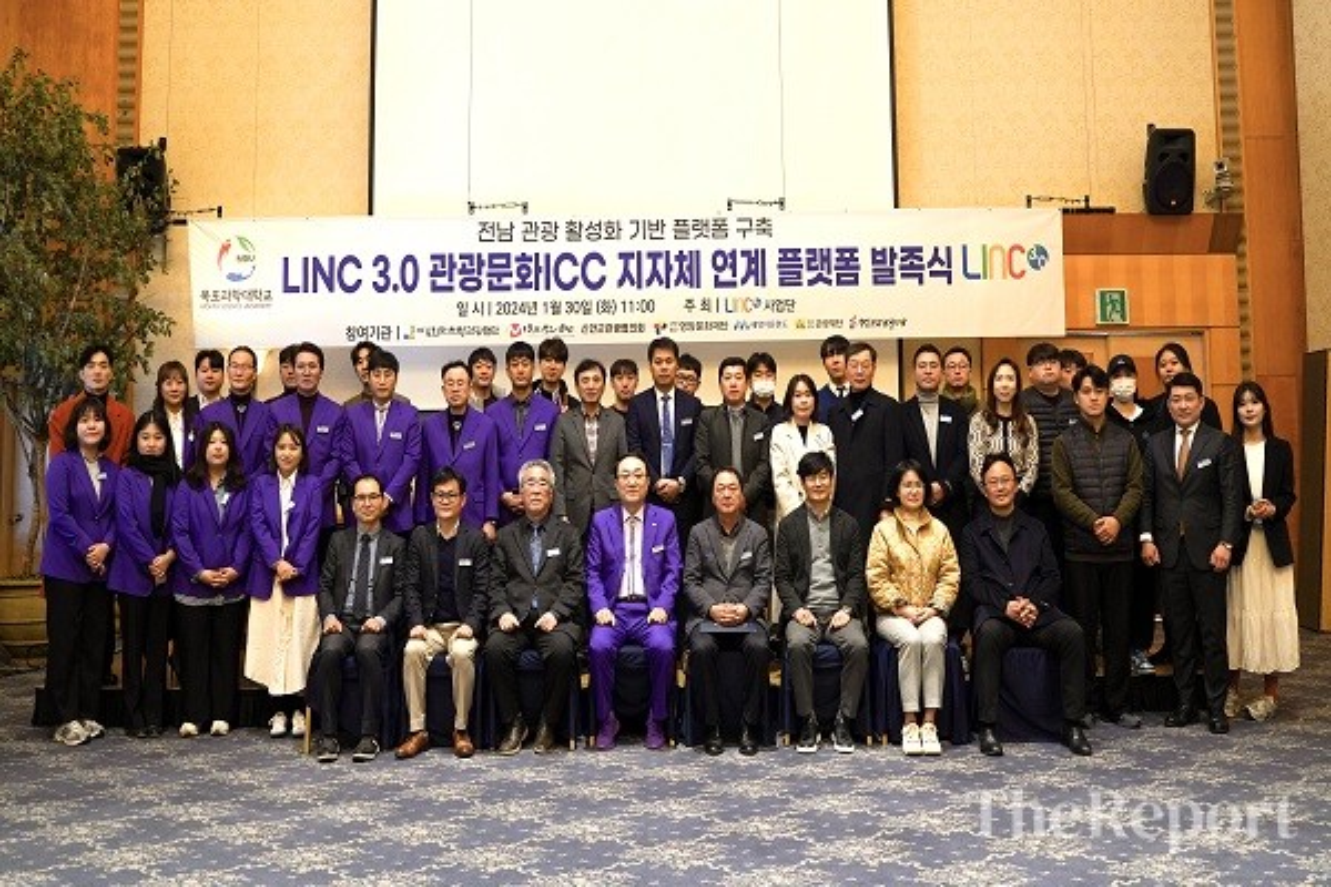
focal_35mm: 30
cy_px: 444
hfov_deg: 61.9
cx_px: 666
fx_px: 1109
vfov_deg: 43.6
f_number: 3.2
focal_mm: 30
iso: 1600
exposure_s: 1/40
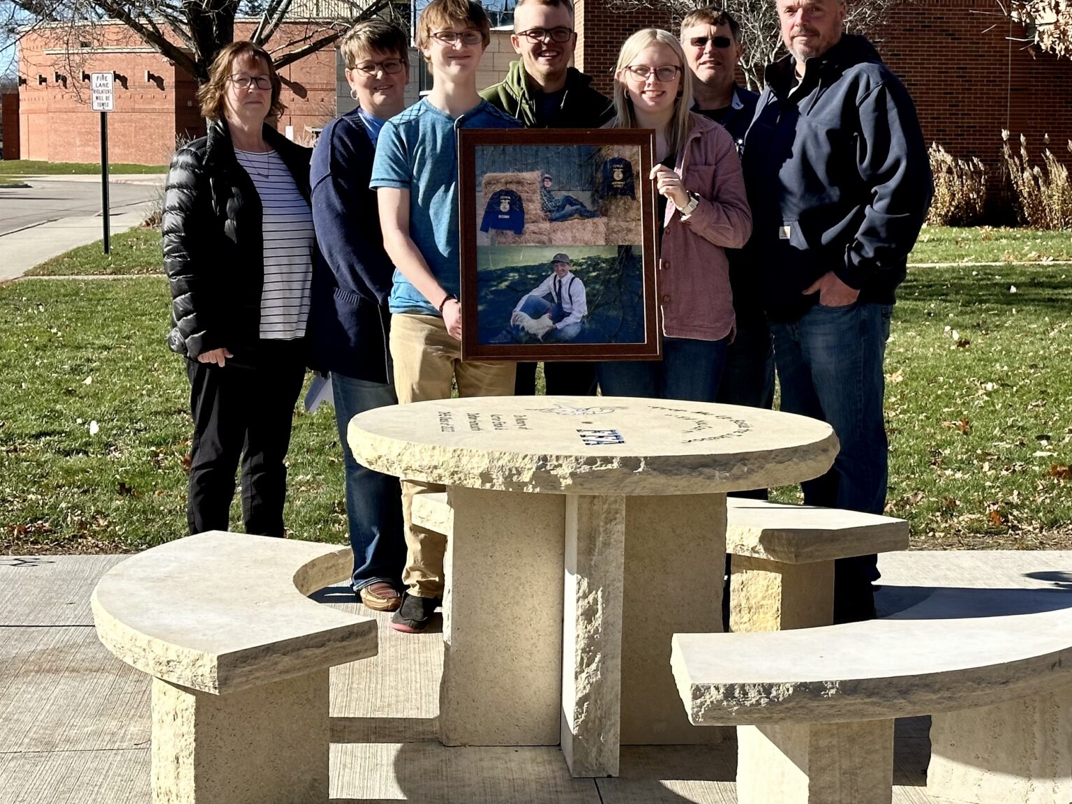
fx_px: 1982
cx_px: 593
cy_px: 404
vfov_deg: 22.9
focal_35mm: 64
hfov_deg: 30.2
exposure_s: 1/2890
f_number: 1.78
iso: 64
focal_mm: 6.86
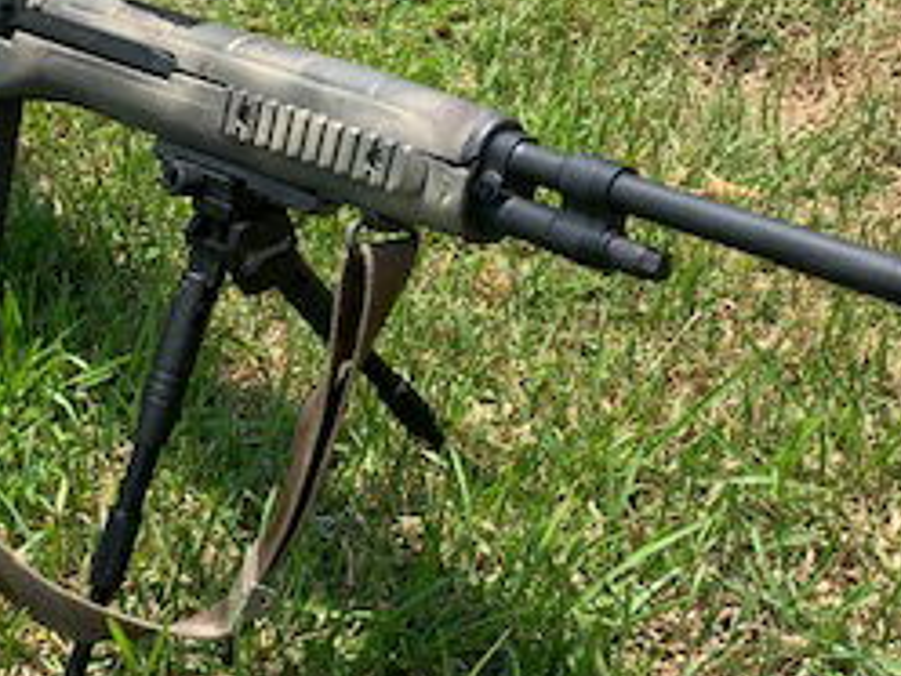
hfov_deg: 28.9
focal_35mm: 67
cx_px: 345
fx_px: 1744
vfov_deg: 21.6
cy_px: 116
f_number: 1.8
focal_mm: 4.25
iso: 25
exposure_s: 1/1250
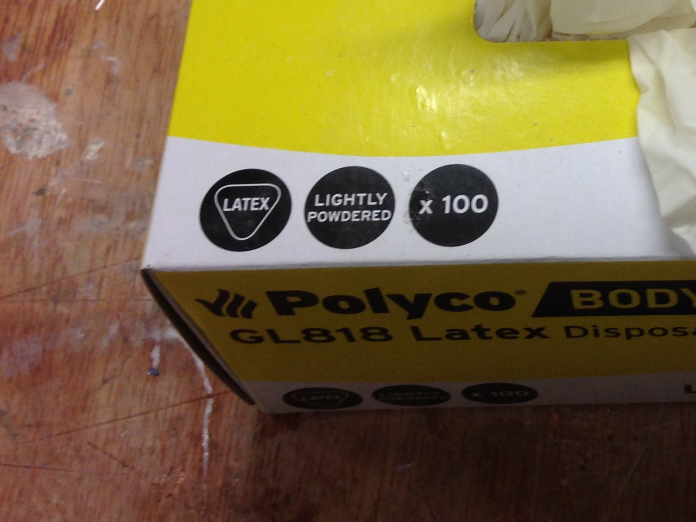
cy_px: 84
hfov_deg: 21.7
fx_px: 1689
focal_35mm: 84
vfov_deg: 17.4
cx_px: 818
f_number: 2.4
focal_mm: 4.12
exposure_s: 1/33
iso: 50
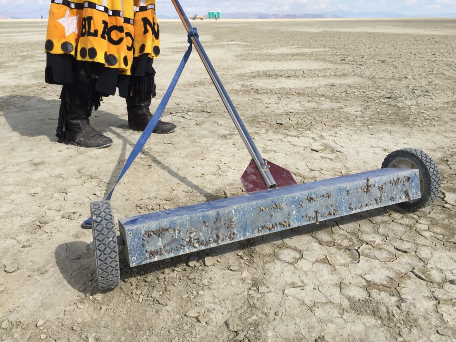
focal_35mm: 29
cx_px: 228
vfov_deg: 48.2
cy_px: 171
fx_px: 382
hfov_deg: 61.7
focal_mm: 4.15
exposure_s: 1/3300
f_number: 2.2
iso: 32
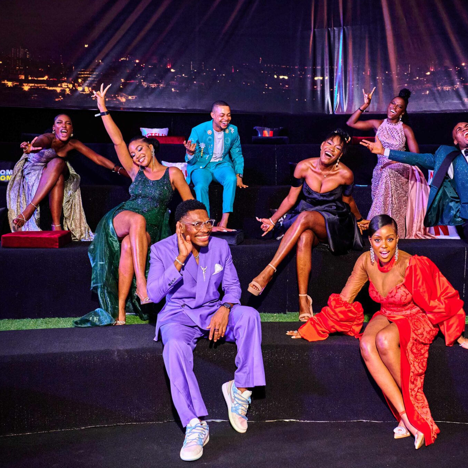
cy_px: 233
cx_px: 284
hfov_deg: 40.7
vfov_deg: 40.9
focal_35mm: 41
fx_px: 627
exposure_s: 1/160
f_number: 2.8
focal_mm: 32
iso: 3200
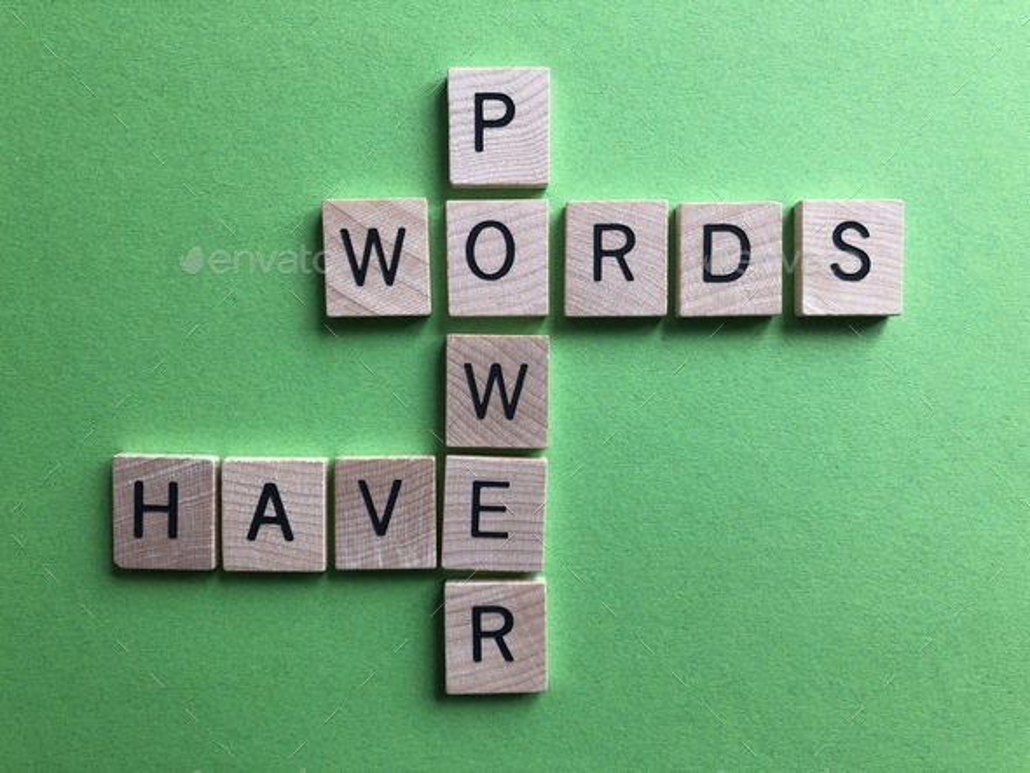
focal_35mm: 28
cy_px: 386
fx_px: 833
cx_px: 515
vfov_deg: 49.8
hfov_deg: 63.4
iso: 20
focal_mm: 4
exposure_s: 1/147
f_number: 1.8
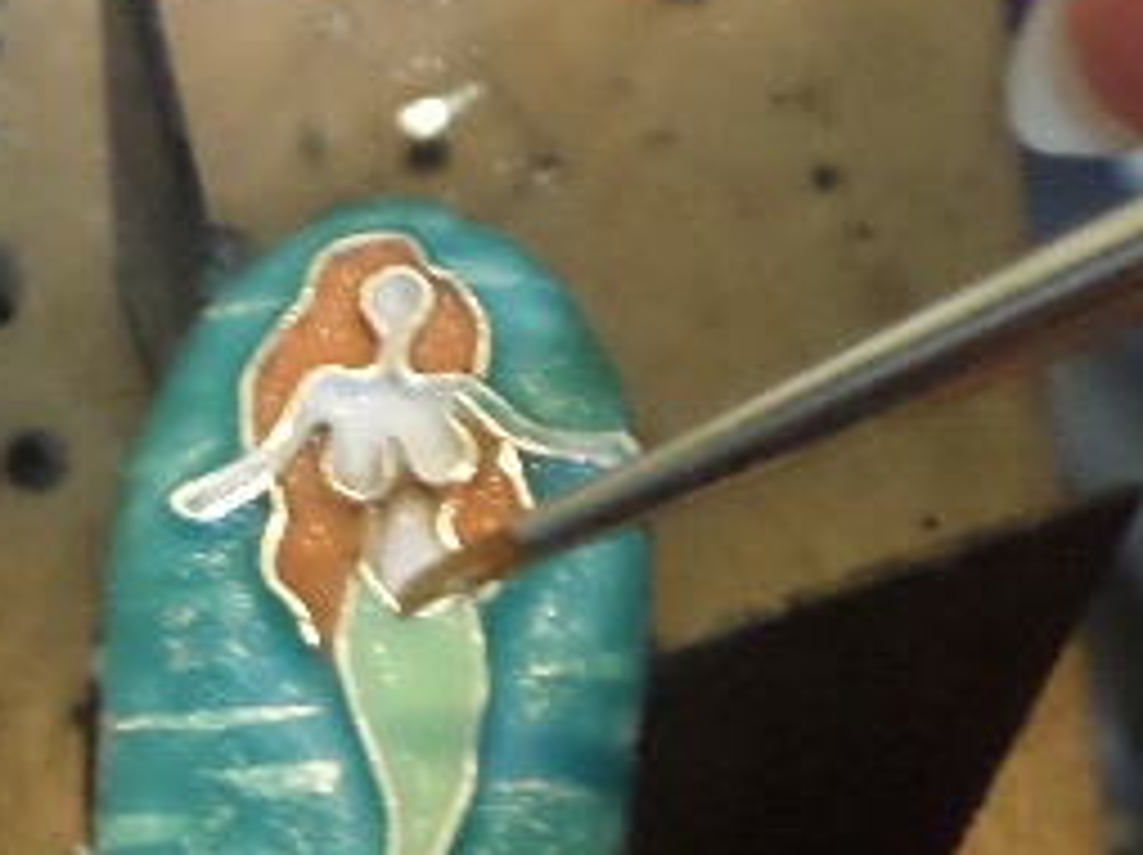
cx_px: 621
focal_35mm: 63
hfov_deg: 30.7
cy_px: 472
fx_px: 2078
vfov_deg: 23.2
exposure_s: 1/20
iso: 400
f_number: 2.5
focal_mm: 4.5
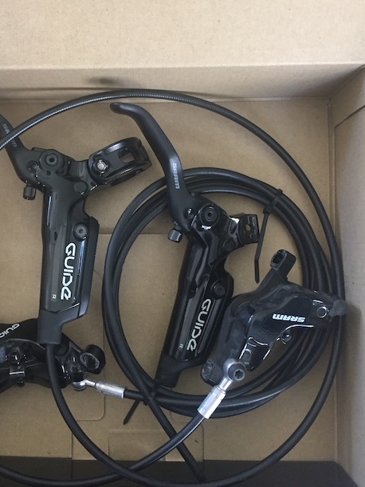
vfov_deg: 49.0
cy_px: 232
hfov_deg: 37.4
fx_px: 534
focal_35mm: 38
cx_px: 131
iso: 160
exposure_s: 1/30
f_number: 2.2
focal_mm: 4.15
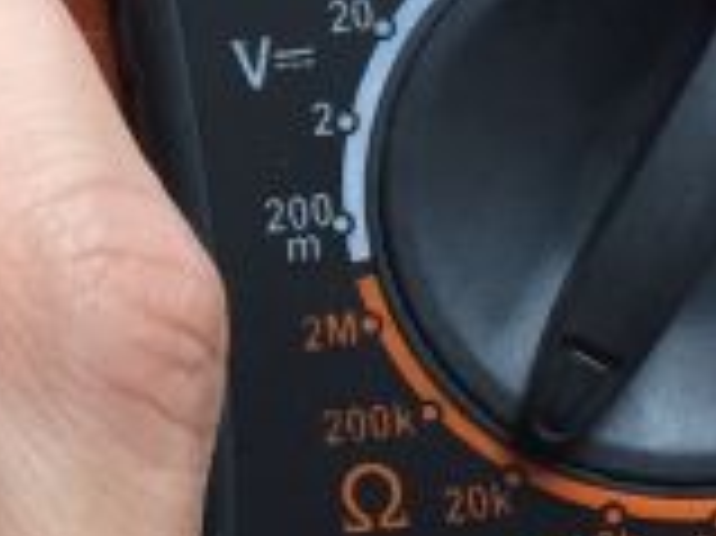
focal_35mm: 146
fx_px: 3018
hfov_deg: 13.2
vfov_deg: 10.1
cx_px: -144
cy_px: 189
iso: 50
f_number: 2.2
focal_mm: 4.15
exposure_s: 1/33
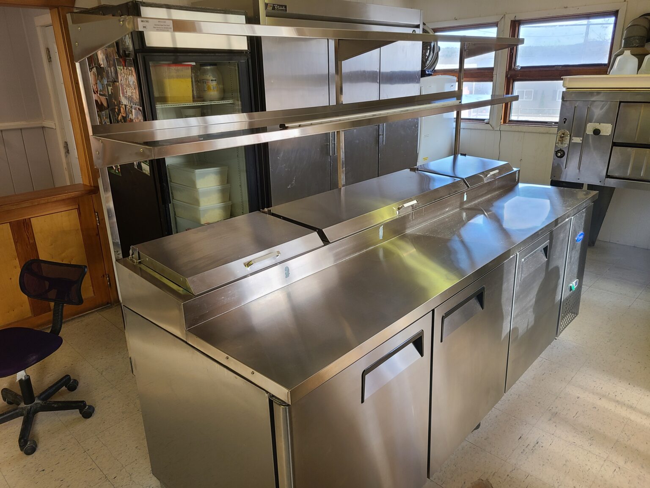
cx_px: 325
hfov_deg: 67.3
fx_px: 488
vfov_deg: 53.1
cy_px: 244
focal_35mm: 26
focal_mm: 5.4
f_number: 1.8
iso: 80
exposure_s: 1/119
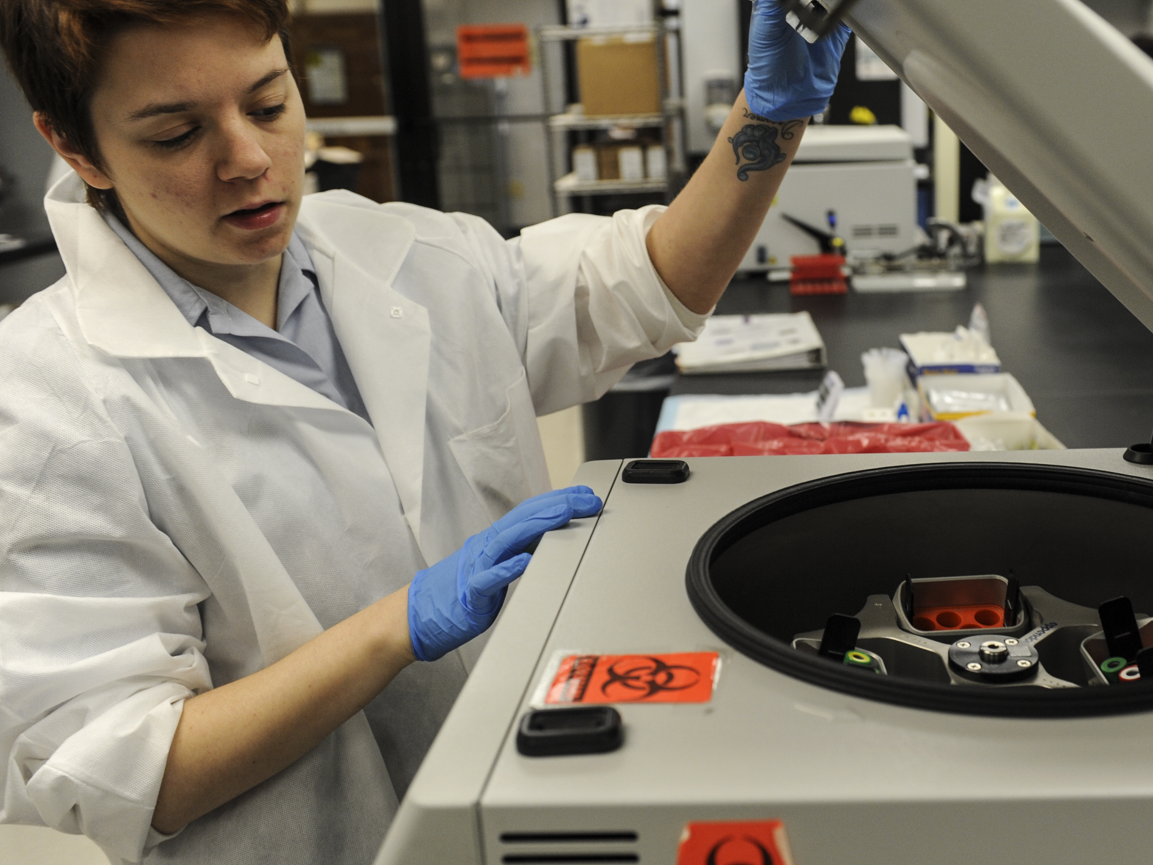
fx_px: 1332
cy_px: 398
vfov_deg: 35.9
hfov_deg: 46.2
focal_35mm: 40
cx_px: 757
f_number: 3.5
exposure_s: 1/200
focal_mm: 29
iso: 1000
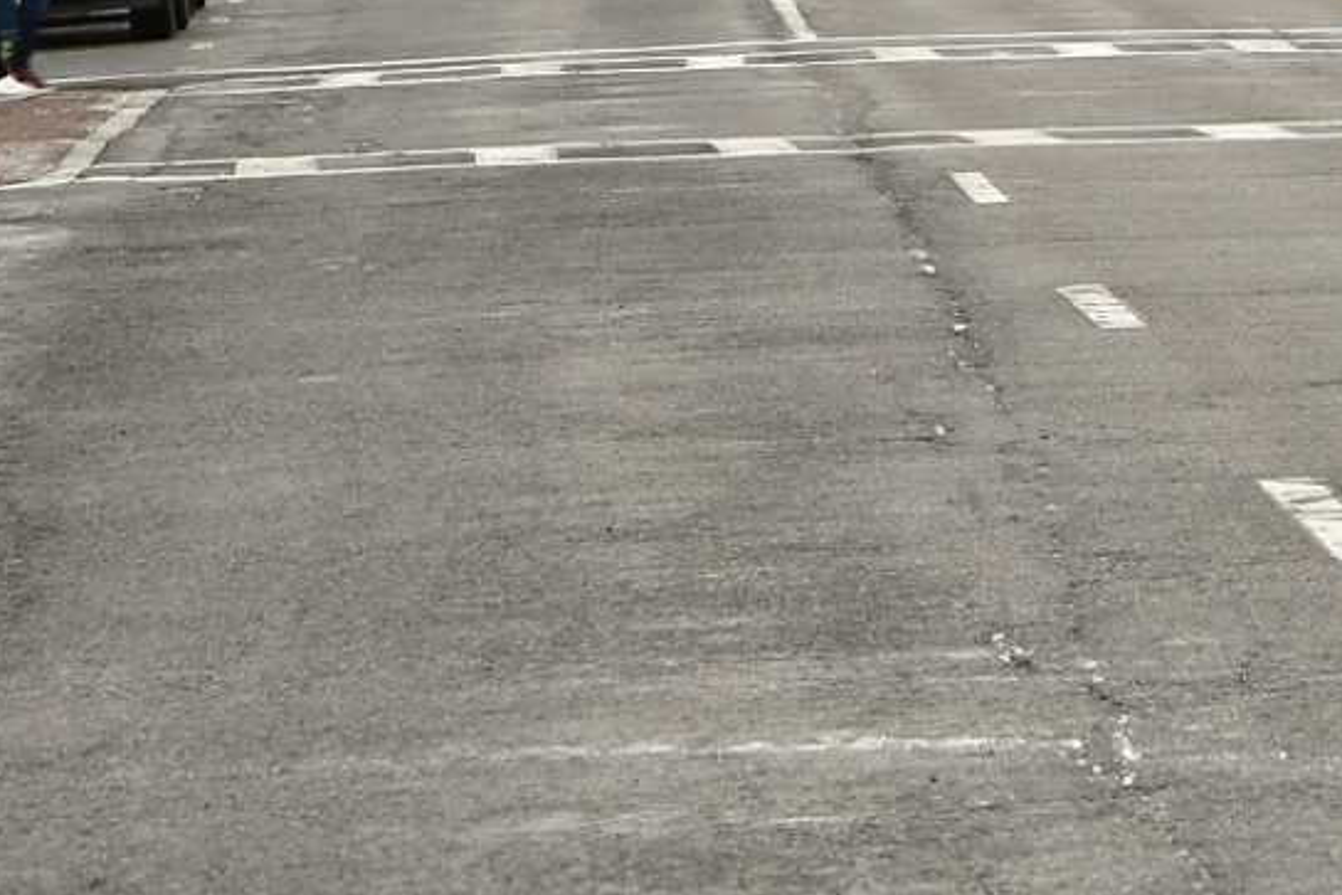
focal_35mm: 395
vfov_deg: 3.5
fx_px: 14728
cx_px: 738
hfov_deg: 5.2
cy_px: -497
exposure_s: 1/80
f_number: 11
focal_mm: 70
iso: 250
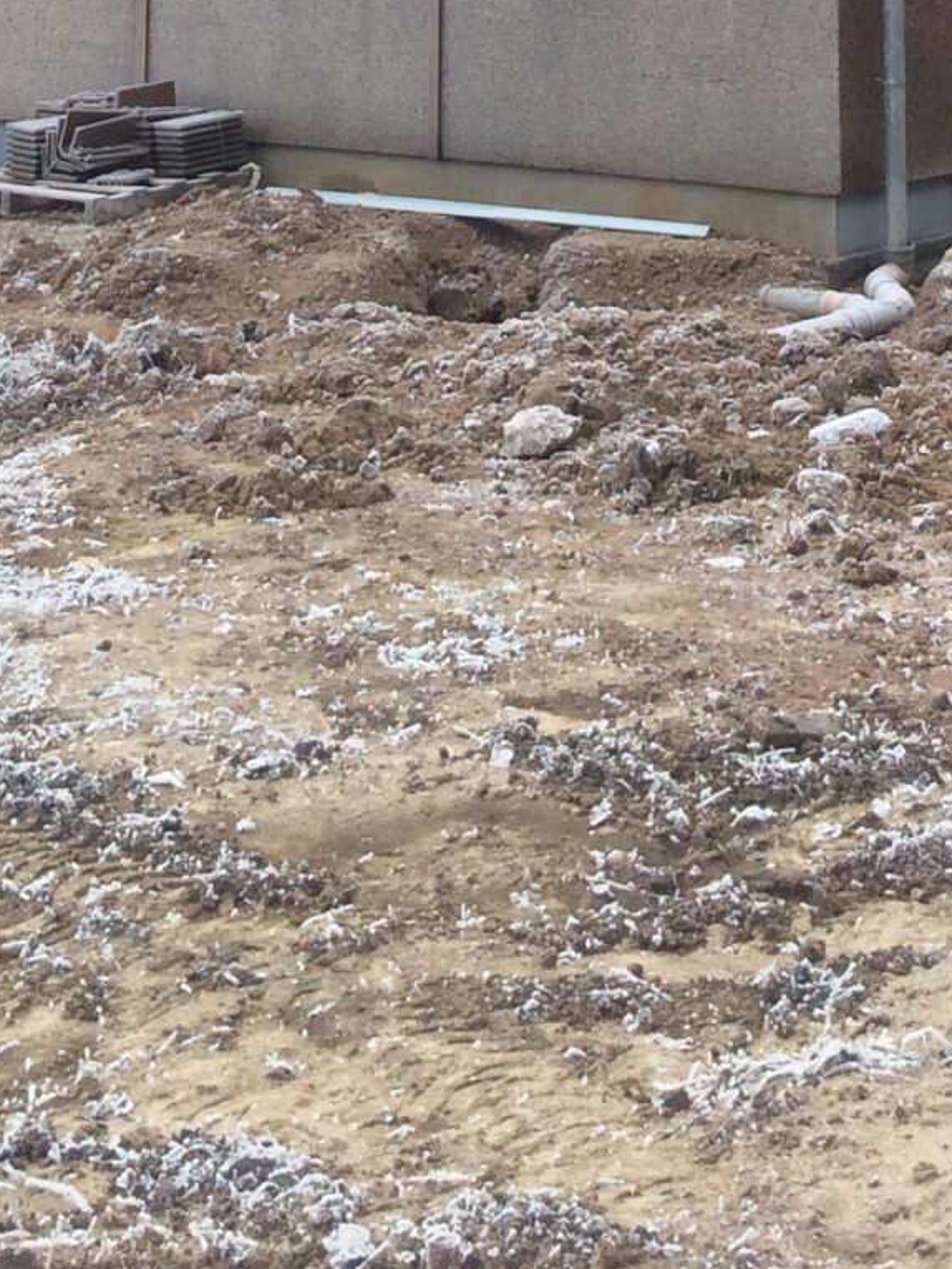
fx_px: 3556
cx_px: 640
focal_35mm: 97
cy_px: -821
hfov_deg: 15.2
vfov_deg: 17.4
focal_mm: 4.15
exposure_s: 1/100
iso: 32
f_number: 2.2
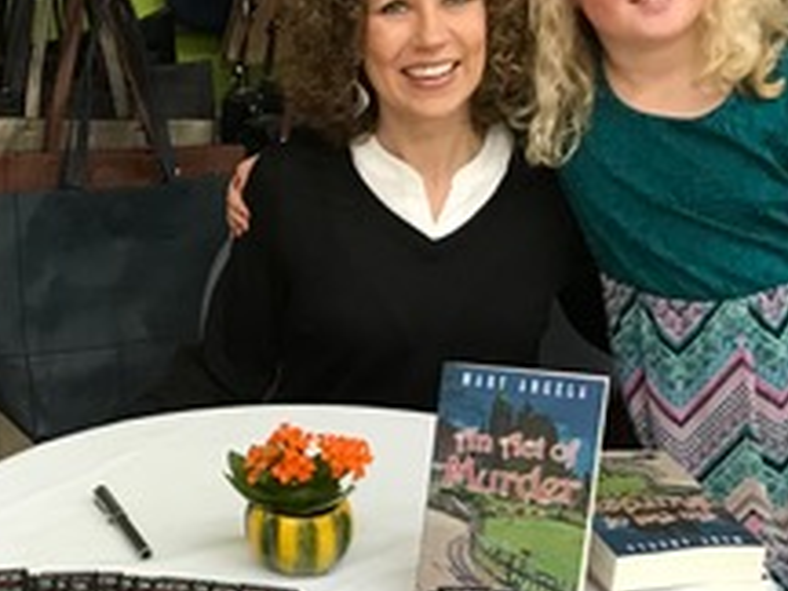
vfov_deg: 17.6
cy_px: 485
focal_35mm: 83
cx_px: 0
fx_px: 1889
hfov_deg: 22.6
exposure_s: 1/30
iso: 40
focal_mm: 3.99
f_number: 1.8
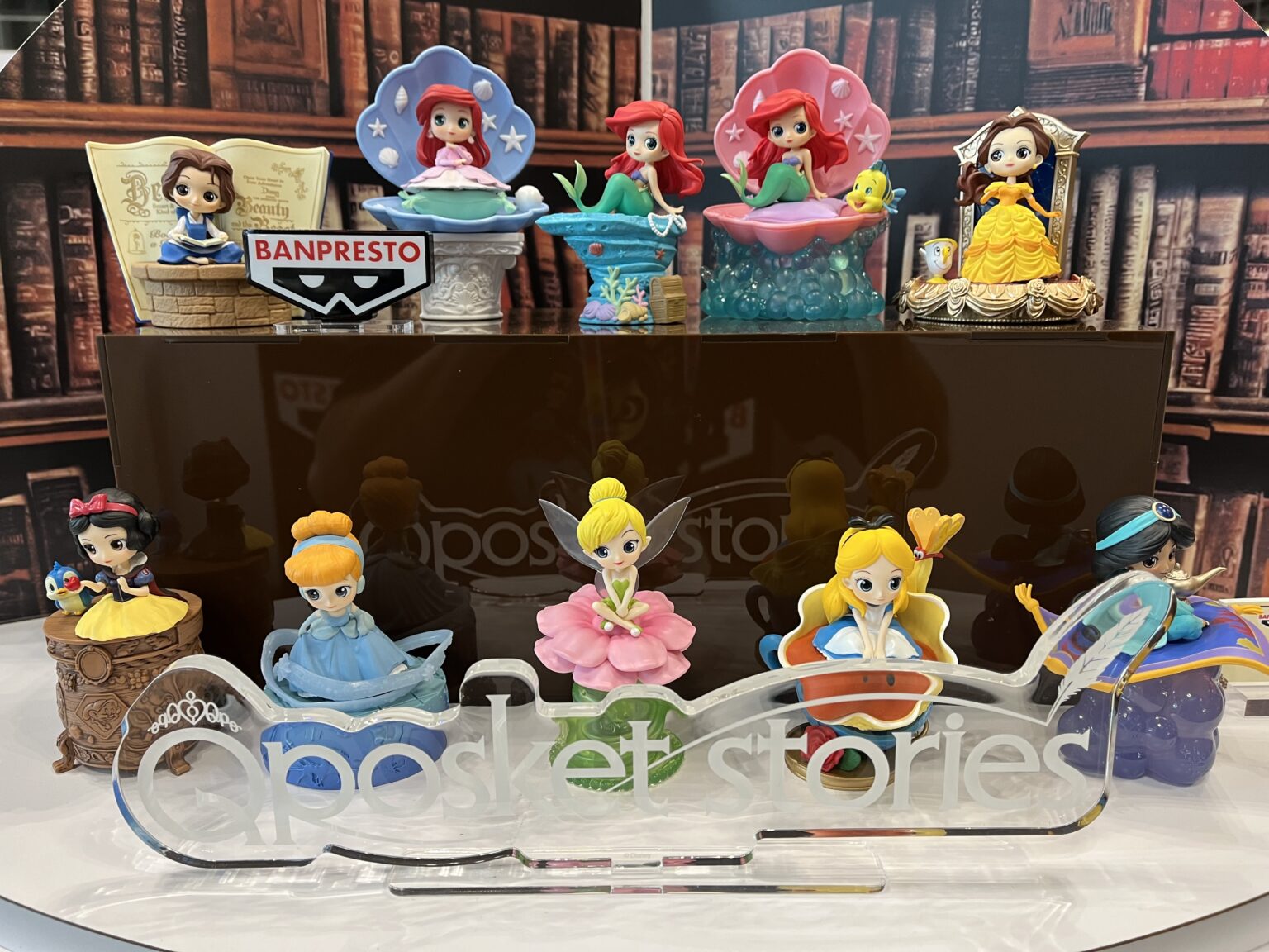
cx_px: 634
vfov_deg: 53.1
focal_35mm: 26
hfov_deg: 67.3
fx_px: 953
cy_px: 476
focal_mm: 5.1
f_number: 1.6
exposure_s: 1/60
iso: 100
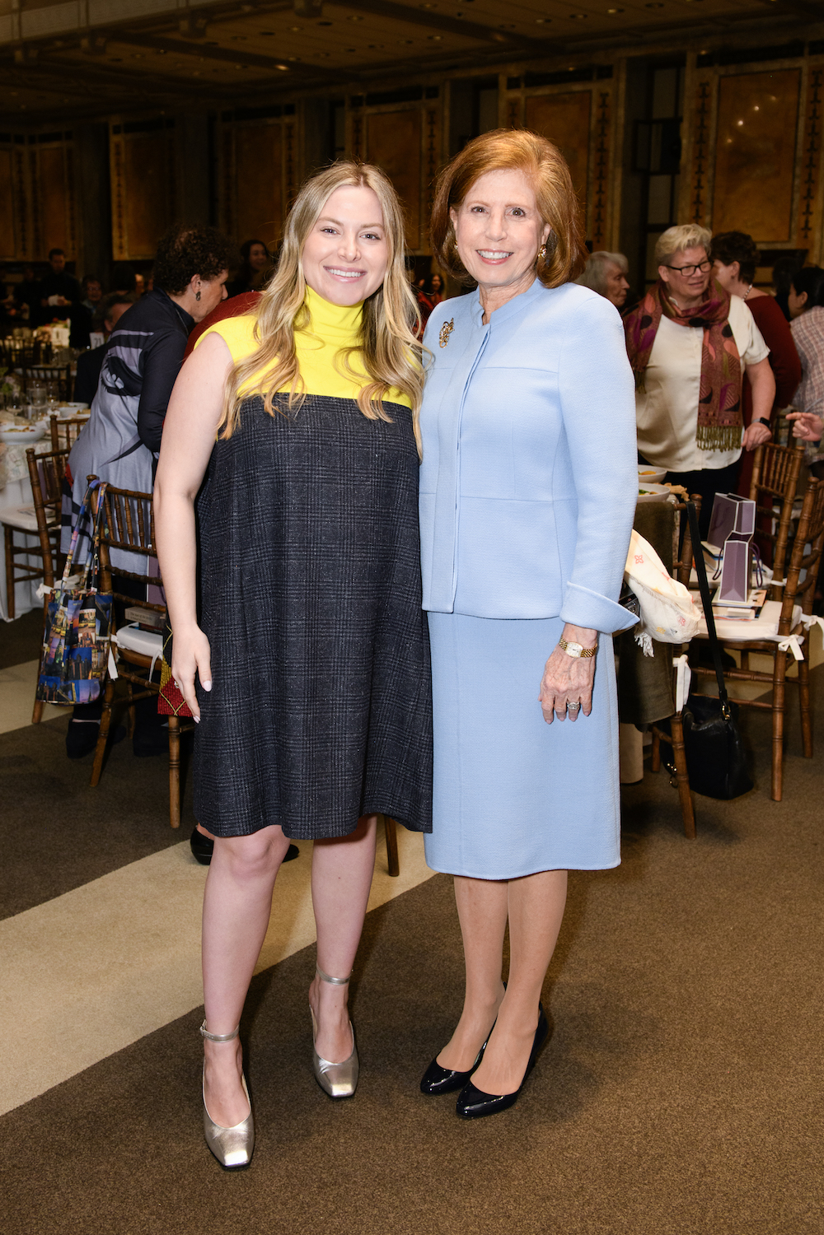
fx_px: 1099
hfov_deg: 41.1
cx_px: 412
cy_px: 618
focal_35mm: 32
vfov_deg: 58.7
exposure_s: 1/250
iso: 1000
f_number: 5.6
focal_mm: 32
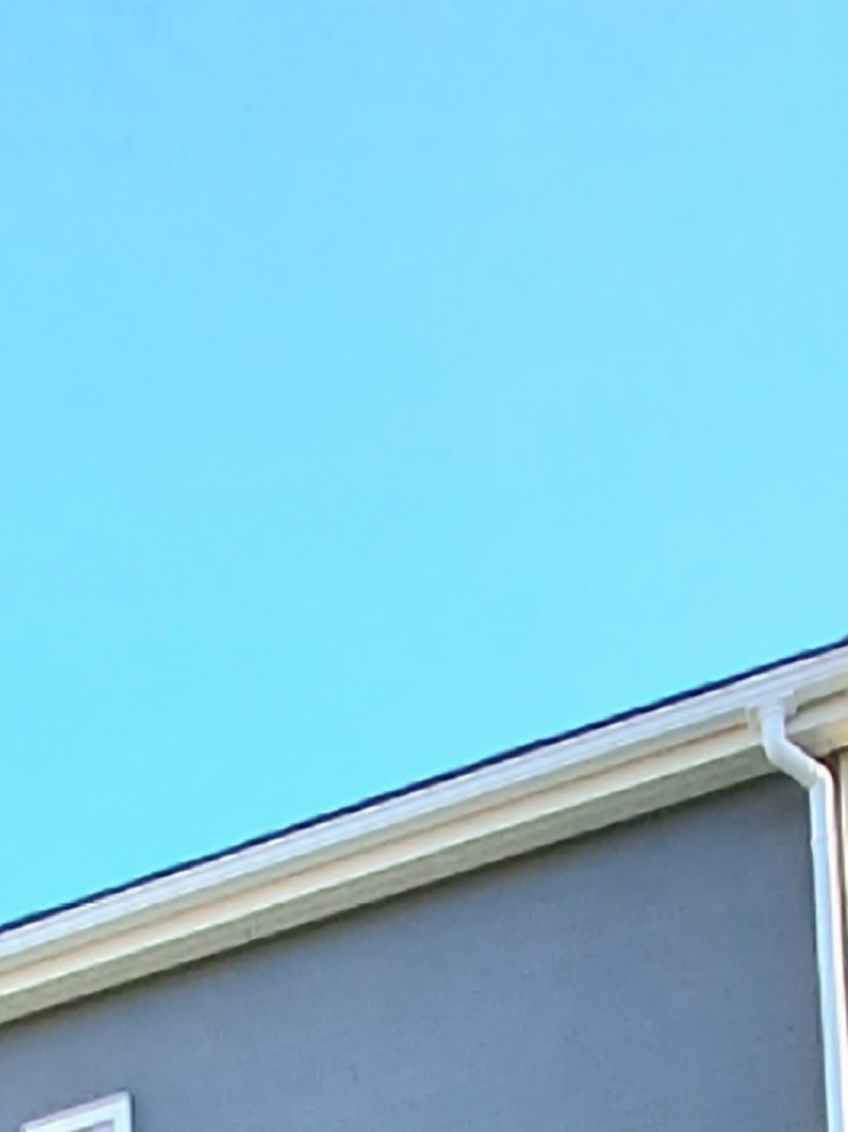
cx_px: 90
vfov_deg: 16.8
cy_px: 2520
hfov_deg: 23.1
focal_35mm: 62
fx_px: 2026
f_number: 2.2
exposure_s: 1/588
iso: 50
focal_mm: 1.74
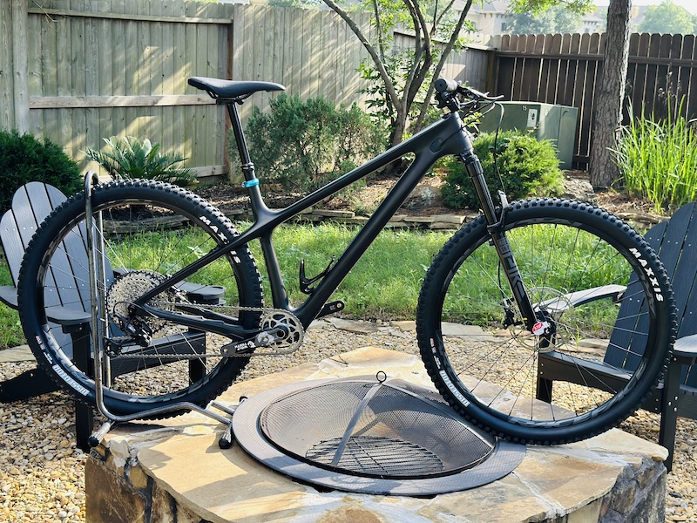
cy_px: 262
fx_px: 966
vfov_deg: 30.3
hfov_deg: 39.7
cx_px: 348
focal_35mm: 48
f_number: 1.78
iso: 80
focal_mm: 6.86
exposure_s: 1/724
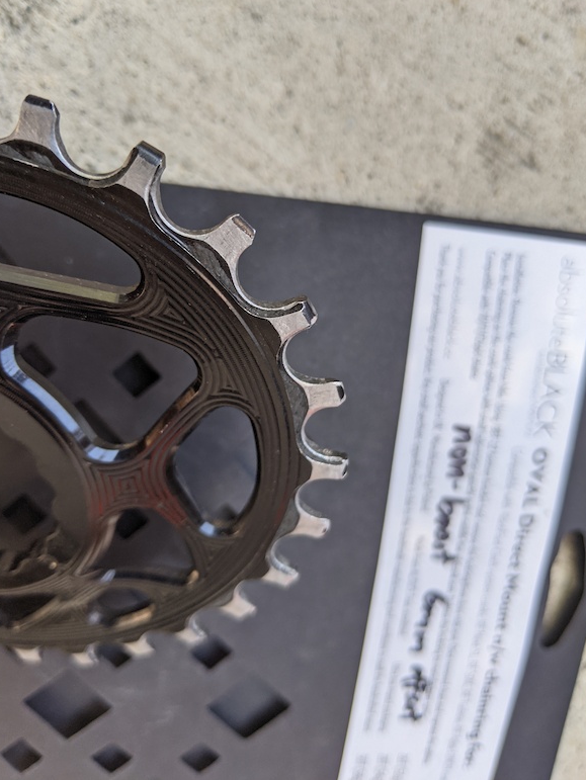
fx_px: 631
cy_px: 378
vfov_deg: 63.4
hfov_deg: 49.8
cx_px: 289
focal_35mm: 28
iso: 65
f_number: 1.8
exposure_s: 1/75
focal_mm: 4.44
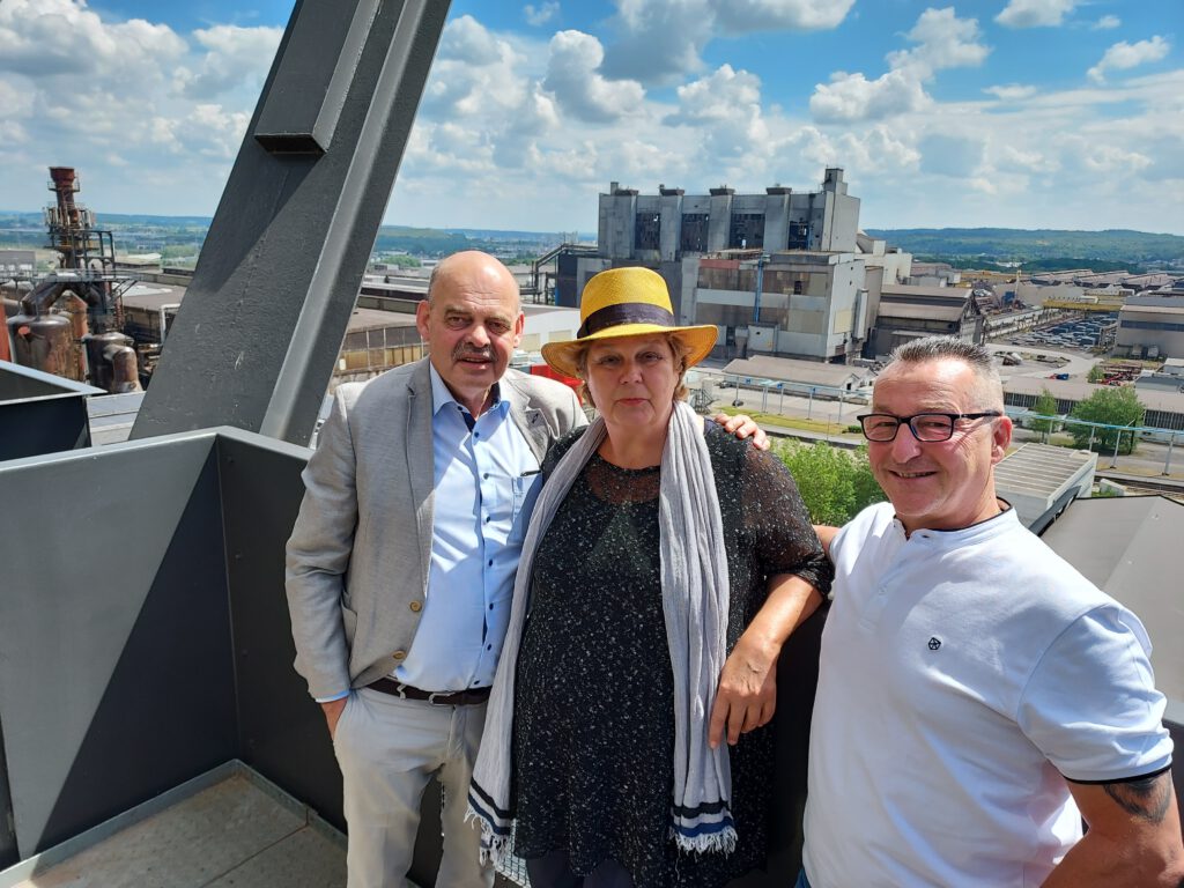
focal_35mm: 24
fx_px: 821
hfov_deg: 71.6
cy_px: 444
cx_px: 592
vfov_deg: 56.8
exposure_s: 1/466
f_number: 1.8
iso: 40
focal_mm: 4.6
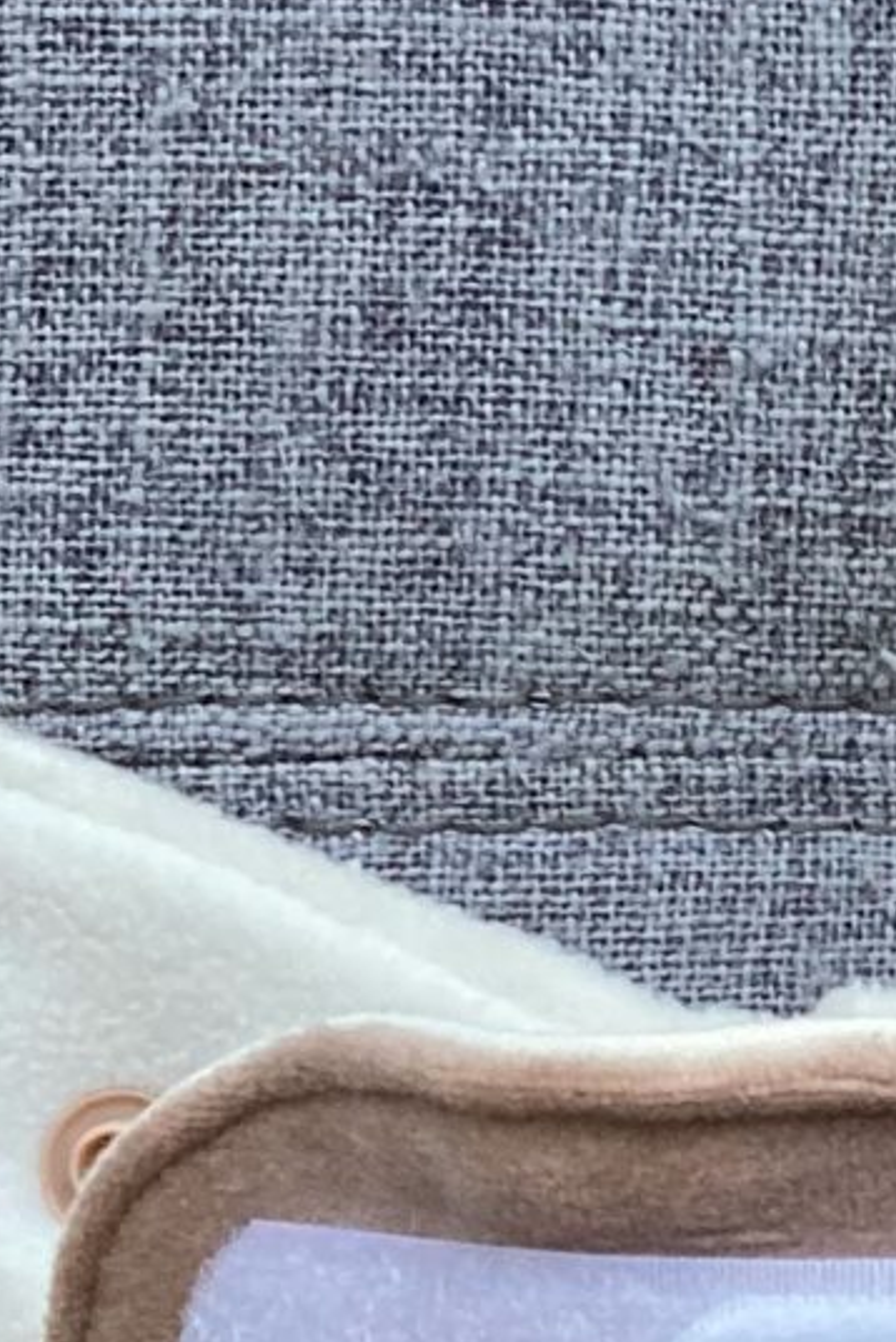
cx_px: 1802
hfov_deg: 9.3
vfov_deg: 14.5
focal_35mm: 139
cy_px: 1329
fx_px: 5182
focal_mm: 3.99
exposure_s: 1/60
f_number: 1.8
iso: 250
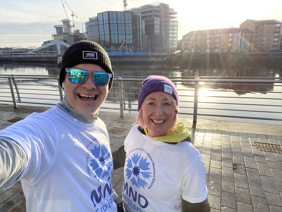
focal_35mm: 23
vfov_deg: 58.9
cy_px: 106
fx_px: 187
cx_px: 141
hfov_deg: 73.9
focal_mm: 2.71
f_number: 2.2
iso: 25
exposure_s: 1/330
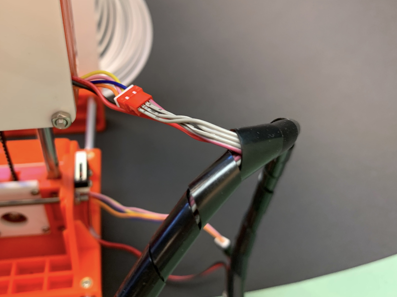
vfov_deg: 42.8
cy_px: 124
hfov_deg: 55.1
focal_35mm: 33
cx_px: 168
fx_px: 378
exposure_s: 1/50
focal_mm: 4.25
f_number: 1.8
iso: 200
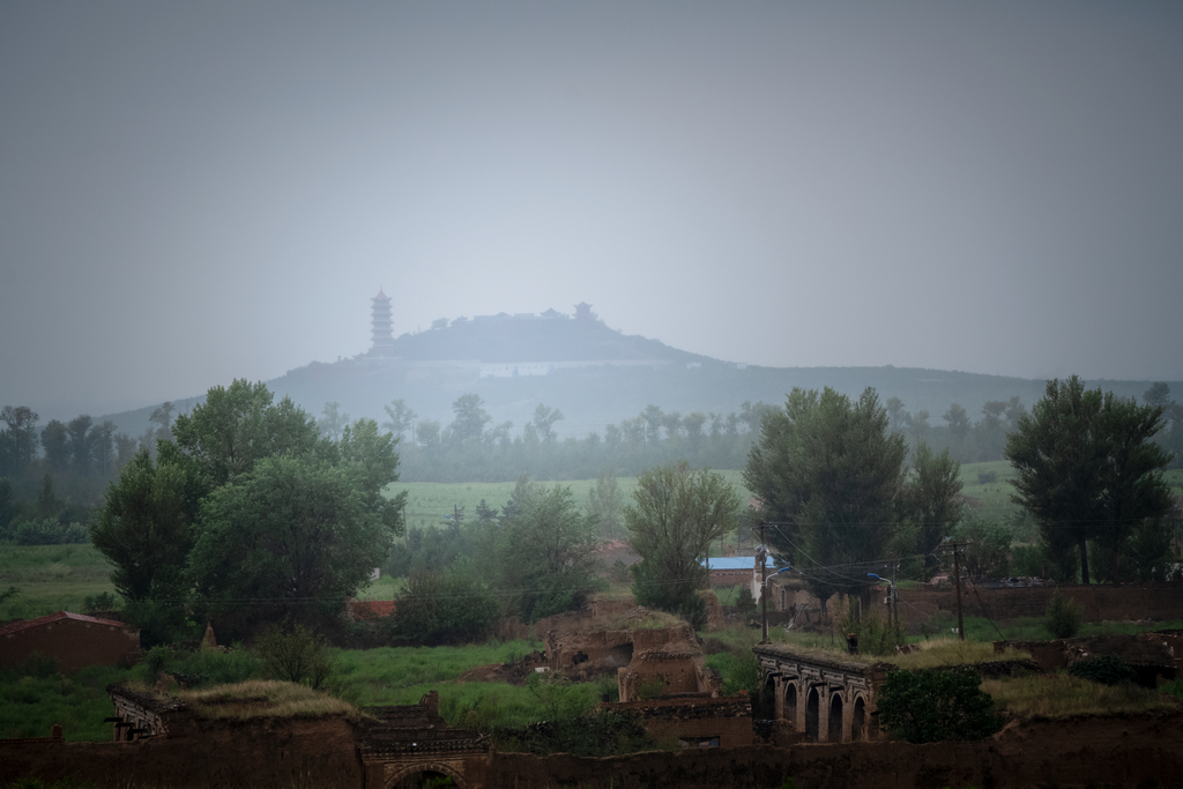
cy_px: 394
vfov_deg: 8.4
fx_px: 5390
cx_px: 592
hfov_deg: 12.5
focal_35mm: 164
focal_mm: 164
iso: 1000
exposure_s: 1/250
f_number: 6.3
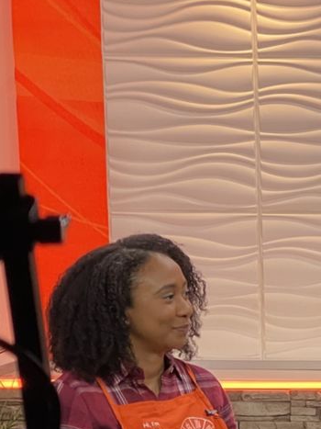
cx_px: 581
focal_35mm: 192
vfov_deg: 10.2
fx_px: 2375
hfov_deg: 7.5
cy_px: 475
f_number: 2.2
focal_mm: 7.5
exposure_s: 1/120
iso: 160
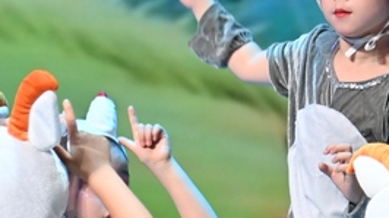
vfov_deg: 3.0
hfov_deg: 5.3
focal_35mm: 407
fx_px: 4194
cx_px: 392
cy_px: 98
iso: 1250
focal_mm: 86
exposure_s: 1/320
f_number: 4.5
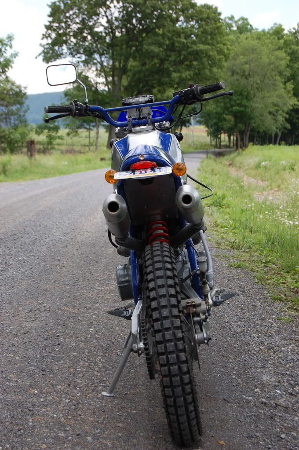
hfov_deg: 17.5
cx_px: 150
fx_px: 974
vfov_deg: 26.0
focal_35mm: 78
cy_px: 225
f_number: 7.1
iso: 200
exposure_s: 1/200
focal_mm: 52
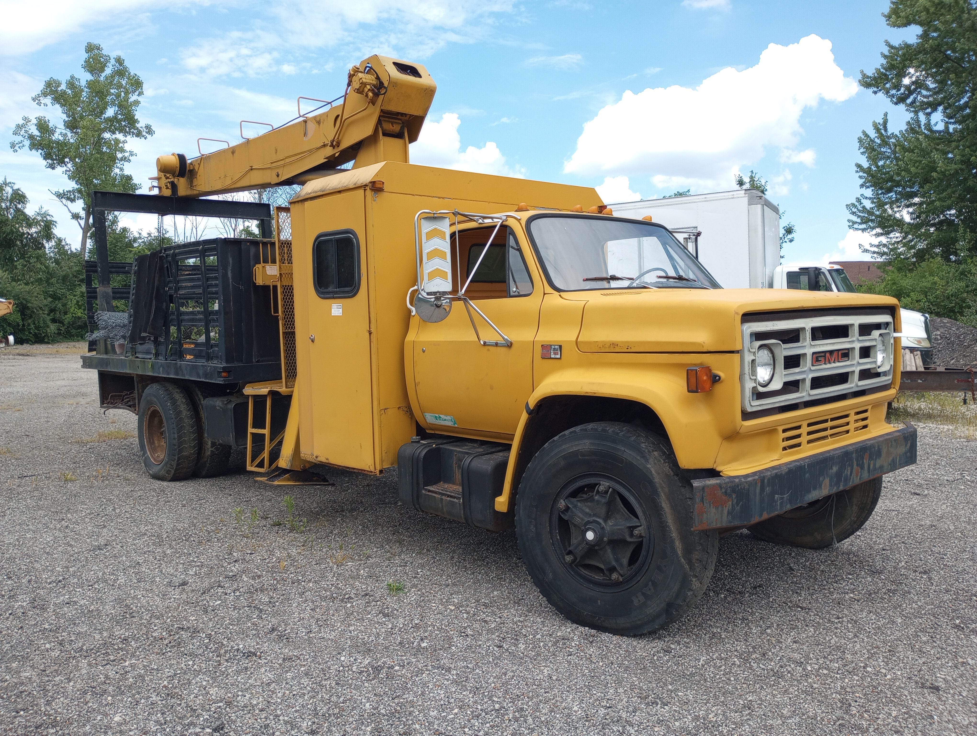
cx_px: 488
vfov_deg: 49.9
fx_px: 791
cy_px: 368
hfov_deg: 63.4
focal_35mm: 28
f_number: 1.8
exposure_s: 1/341
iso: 111
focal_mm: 4.27
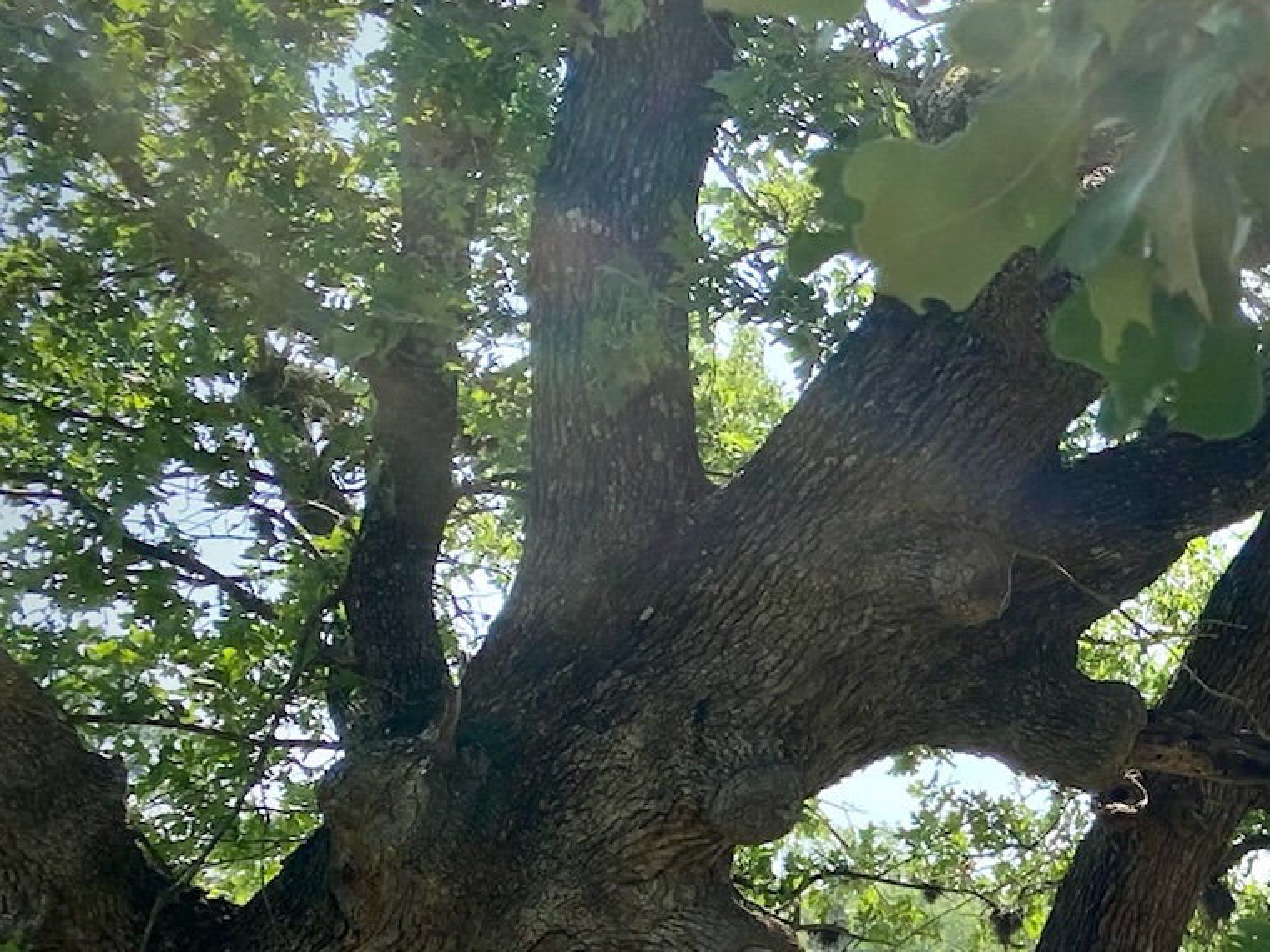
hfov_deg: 24.3
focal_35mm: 70
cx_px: 1649
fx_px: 2569
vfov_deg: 20.5
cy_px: 912
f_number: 1.8
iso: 32
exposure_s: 1/1016
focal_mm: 4.25
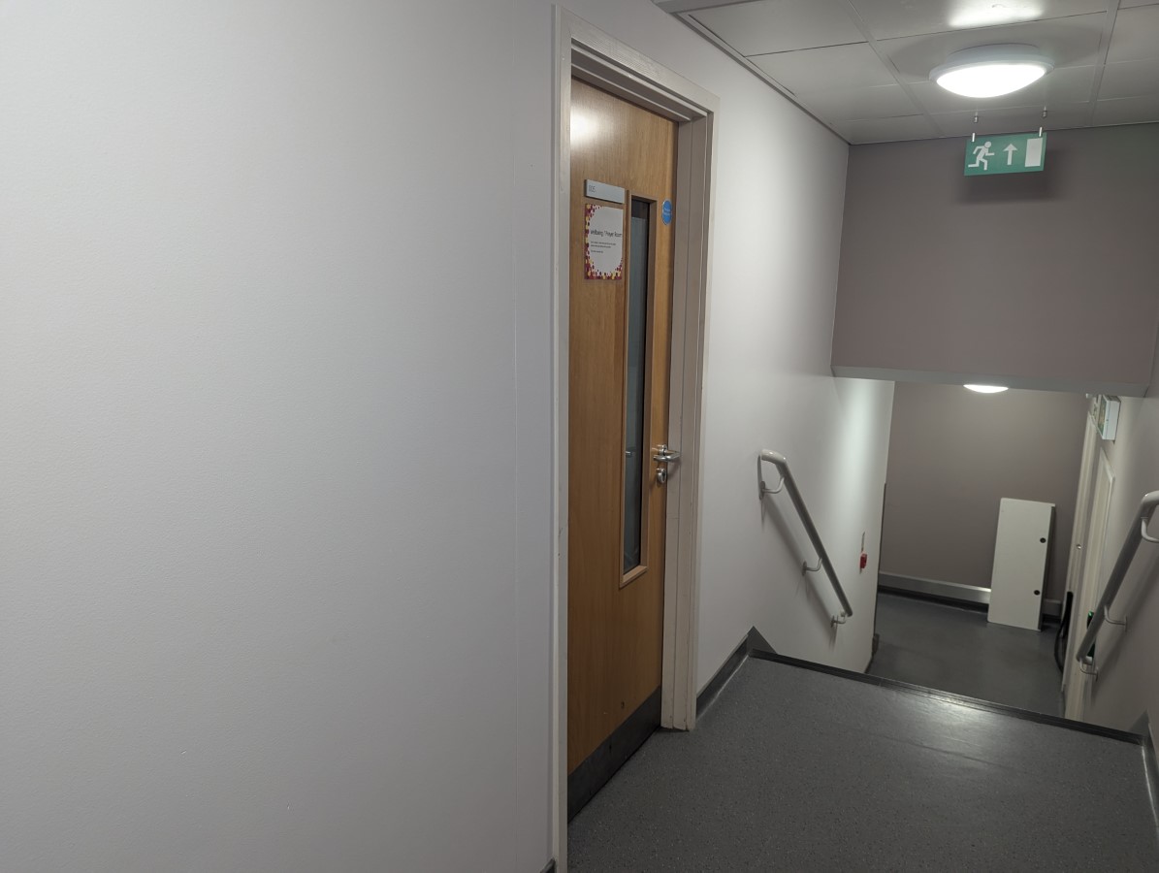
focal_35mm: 24
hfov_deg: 71.5
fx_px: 805
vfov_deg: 56.9
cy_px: 436
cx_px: 580
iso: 70
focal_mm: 6.81
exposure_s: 1/25
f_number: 1.85
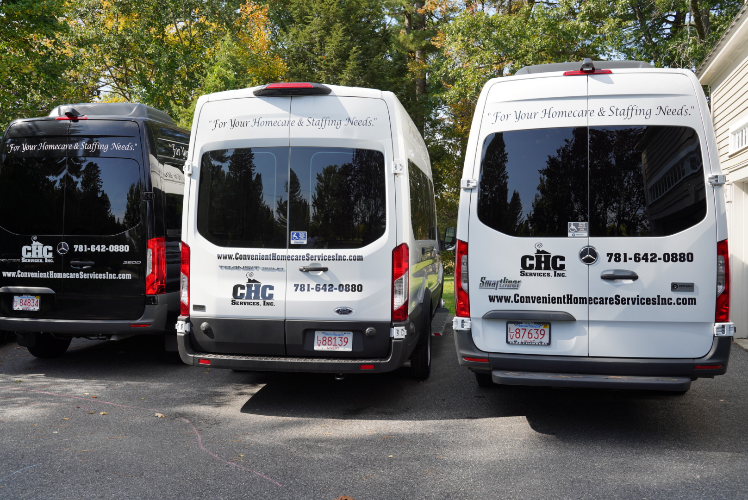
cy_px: 250
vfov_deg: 36.0
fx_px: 769
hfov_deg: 51.9
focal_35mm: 37
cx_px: 374
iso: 100
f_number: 5
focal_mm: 37
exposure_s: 1/250
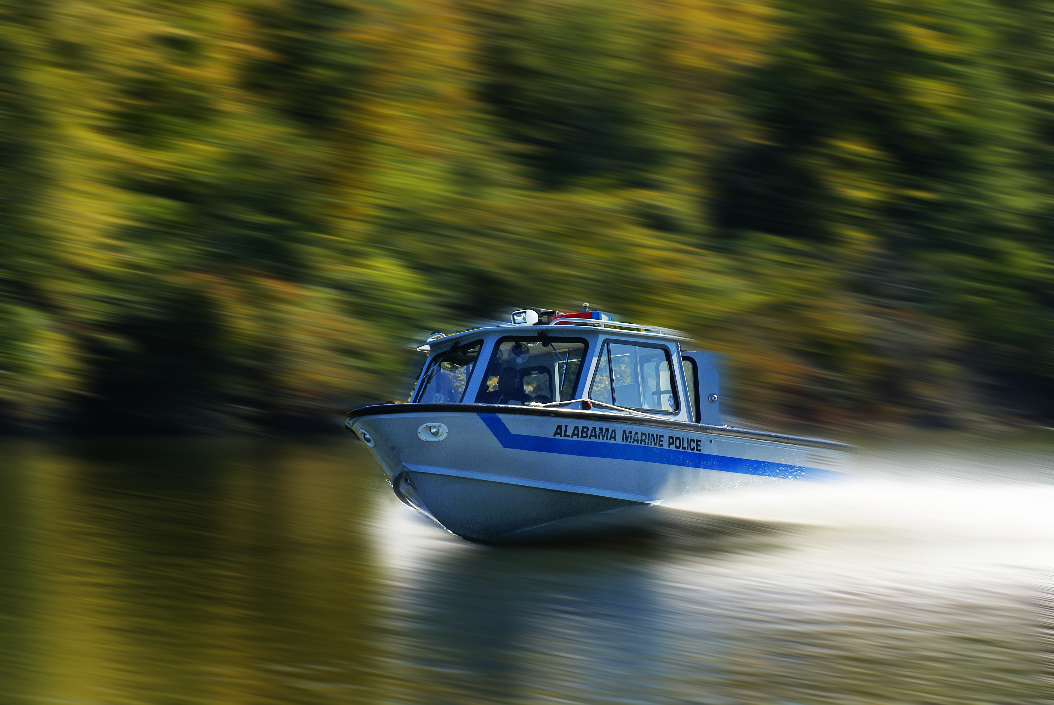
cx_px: 527
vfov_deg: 6.6
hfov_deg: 9.8
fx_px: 6156
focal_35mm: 210
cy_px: 352
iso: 100
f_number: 8
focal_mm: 140
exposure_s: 1/250
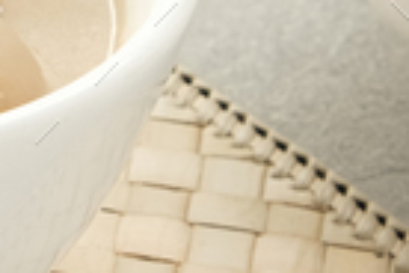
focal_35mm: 354
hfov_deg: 5.8
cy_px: 31
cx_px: -175
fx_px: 4022
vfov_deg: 3.9
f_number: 13
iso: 500
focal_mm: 55
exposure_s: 1/100
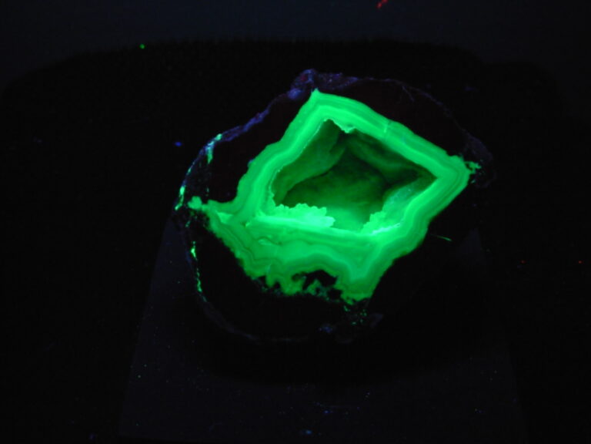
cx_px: 296
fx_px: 649
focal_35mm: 38
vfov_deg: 37.7
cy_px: 222
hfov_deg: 49.0
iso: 200
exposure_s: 1
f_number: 2.9
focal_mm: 6.3
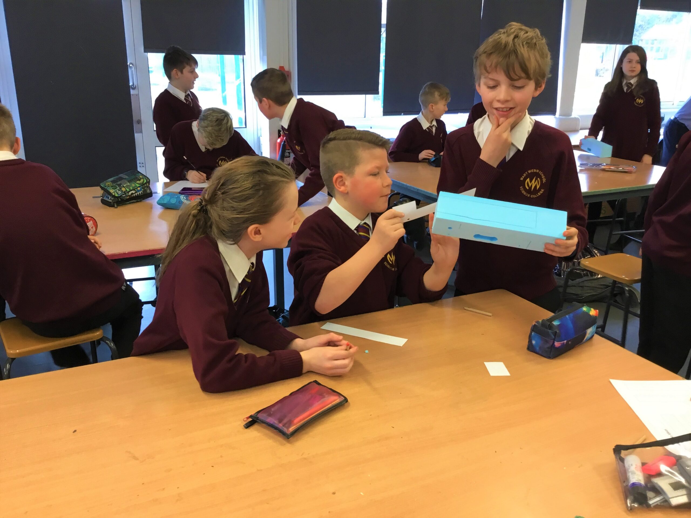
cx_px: 346
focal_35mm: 31
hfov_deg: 58.4
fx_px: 619
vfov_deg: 45.4
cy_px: 259
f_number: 2.4
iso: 64
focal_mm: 3.3
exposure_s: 1/33
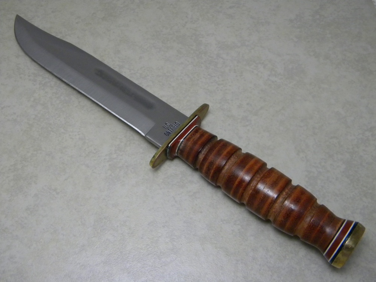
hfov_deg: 45.8
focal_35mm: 41
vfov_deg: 35.1
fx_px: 445
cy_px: 141
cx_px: 188
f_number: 3.8
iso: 400
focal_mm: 7.3
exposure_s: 1/38.5
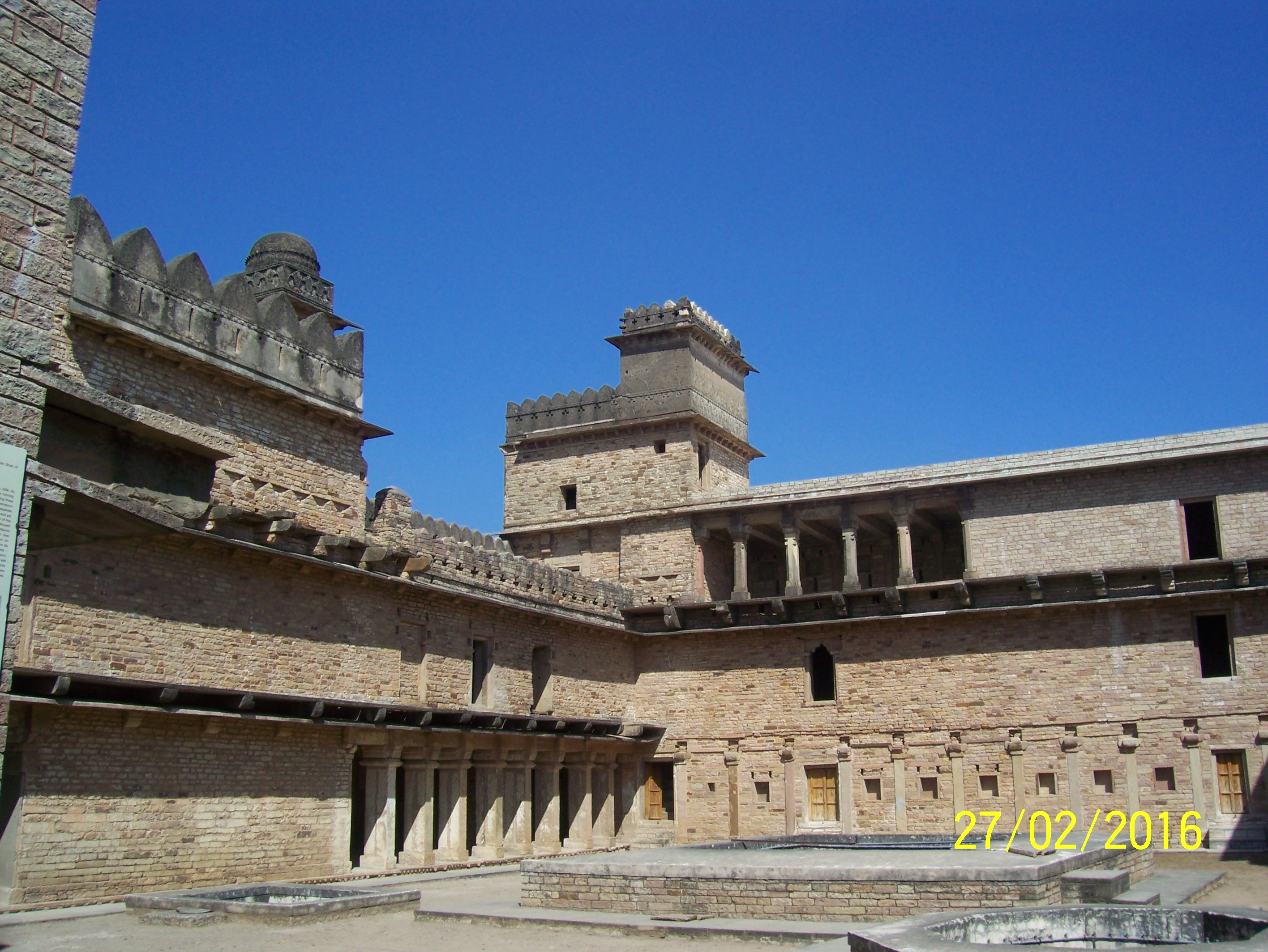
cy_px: 476
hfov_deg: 53.9
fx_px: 1246
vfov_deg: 41.8
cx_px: 634
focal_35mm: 34
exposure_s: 1/800
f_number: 5.1
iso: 80
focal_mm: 5.6
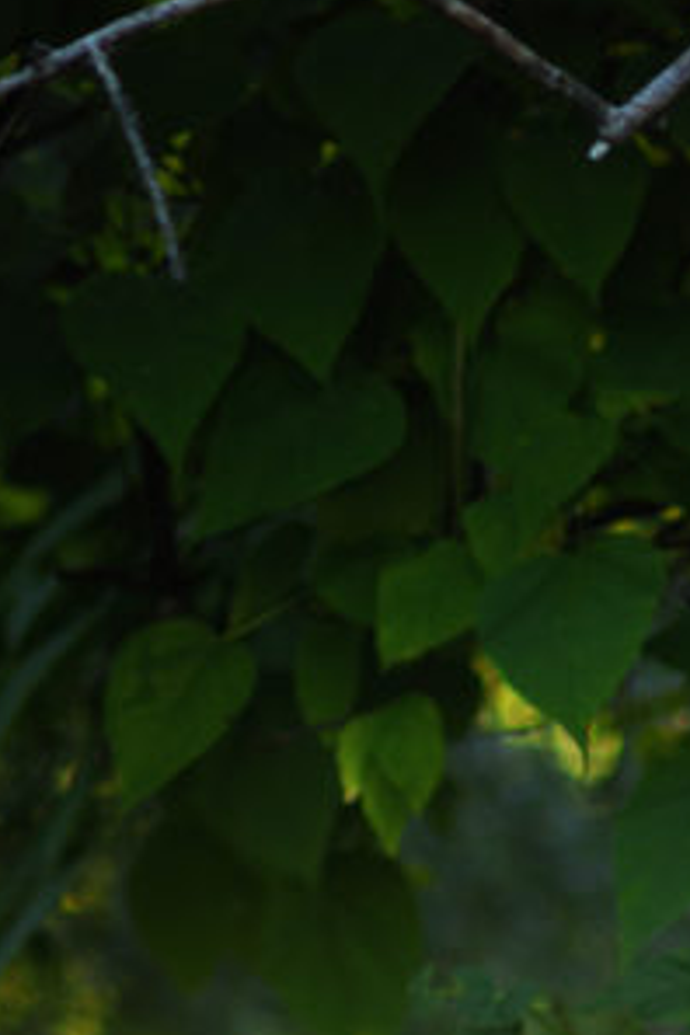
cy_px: 1478
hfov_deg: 2.9
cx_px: 615
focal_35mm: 466
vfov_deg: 4.4
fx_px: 13396
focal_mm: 135
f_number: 2
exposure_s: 1/800
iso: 125
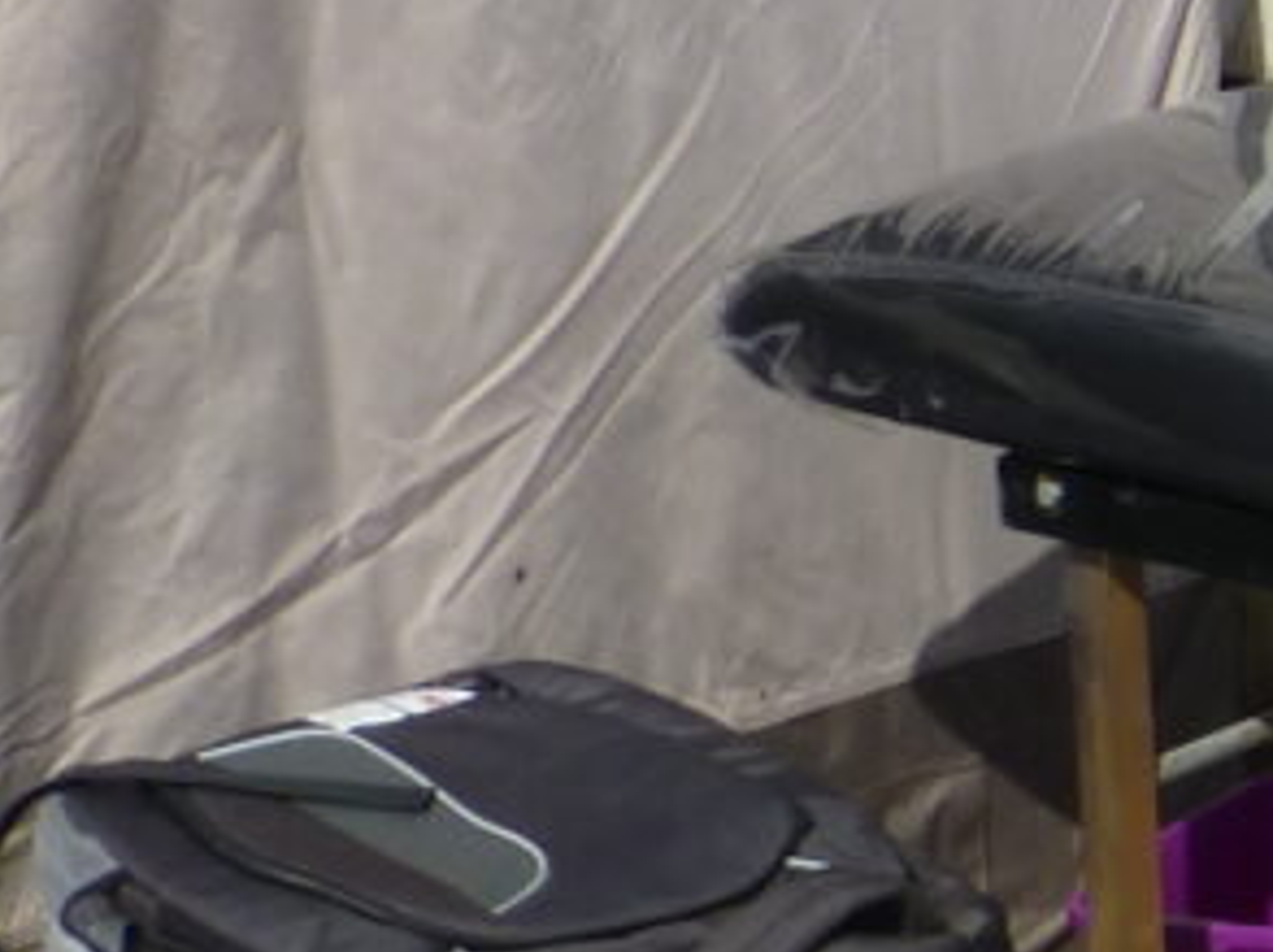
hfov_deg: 13.5
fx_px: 4628
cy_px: 22
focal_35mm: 126
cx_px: 2498
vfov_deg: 11.6
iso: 100
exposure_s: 1/1300
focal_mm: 4.3
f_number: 4
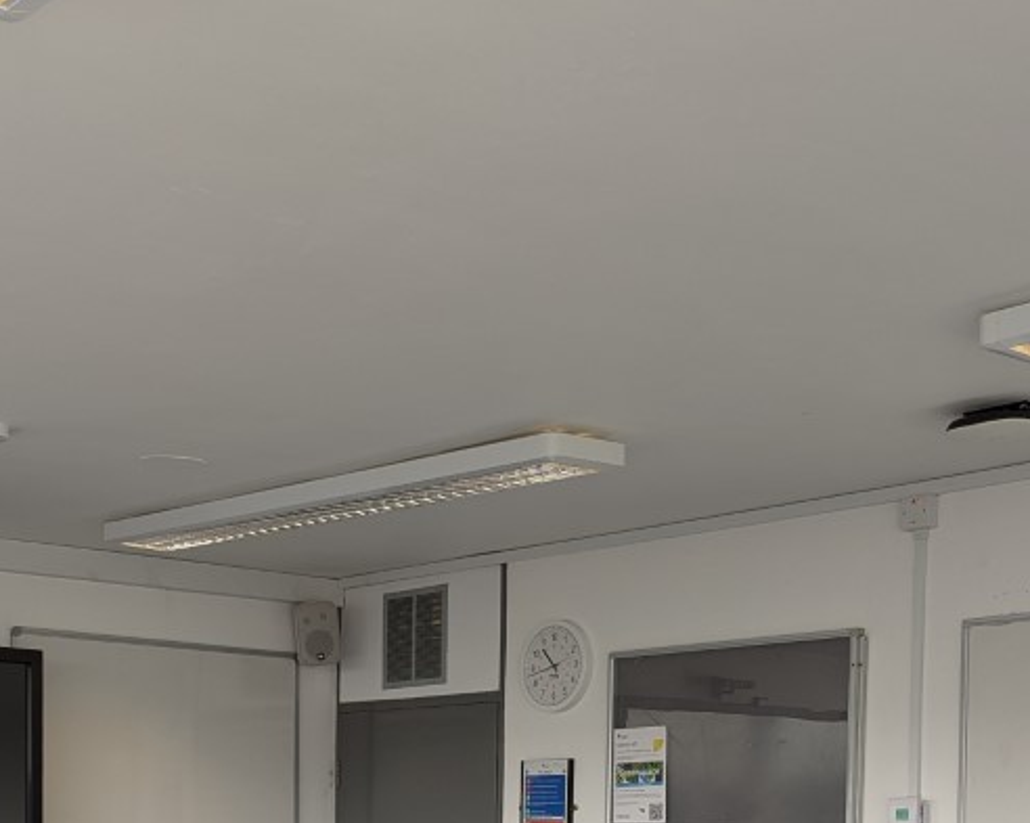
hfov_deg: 32.8
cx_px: 344
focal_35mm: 57
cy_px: 932
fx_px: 1737
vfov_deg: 24.6
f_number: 1.85
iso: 44
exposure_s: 1/102
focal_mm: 6.81
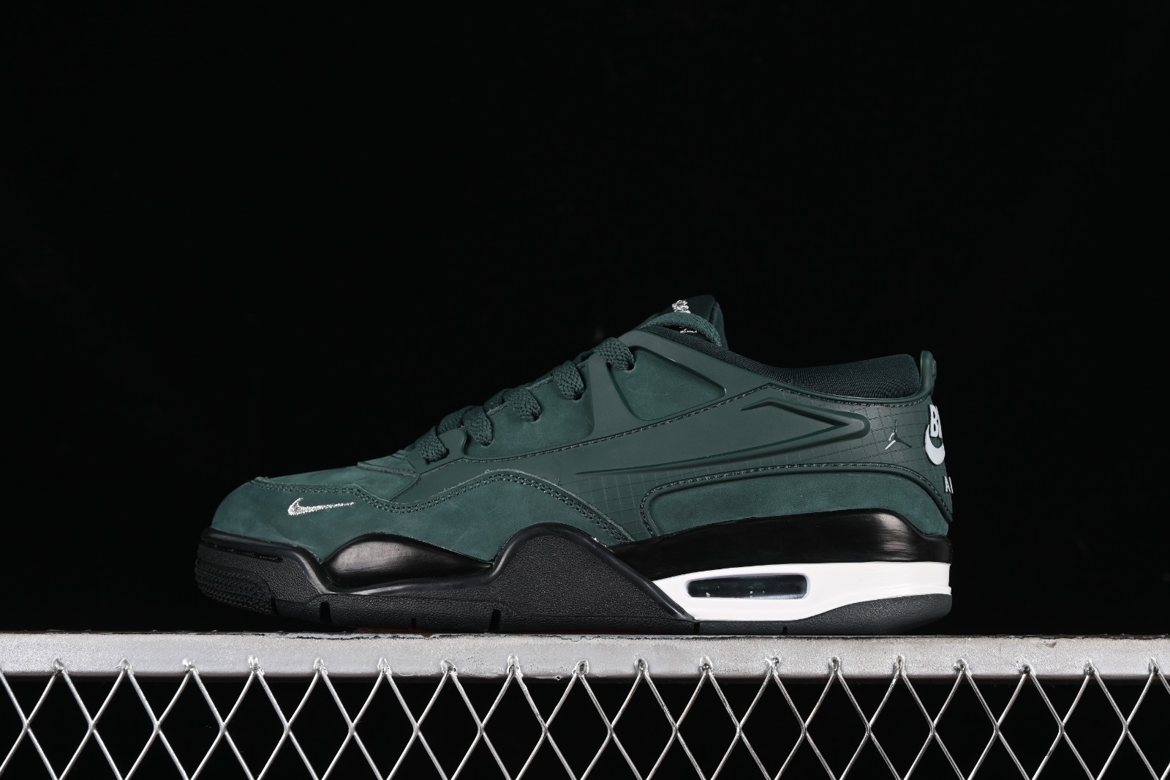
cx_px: 585
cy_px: 390
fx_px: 2437
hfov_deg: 27.0
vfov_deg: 18.2
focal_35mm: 75
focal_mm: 50
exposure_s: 1/60
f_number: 7.1
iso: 160
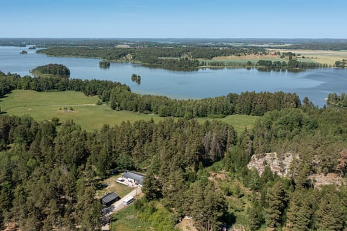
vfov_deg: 46.3
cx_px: 174
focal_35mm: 28
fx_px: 270
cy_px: 116
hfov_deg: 65.5
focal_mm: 10.26
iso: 100
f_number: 4
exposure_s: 1/2500
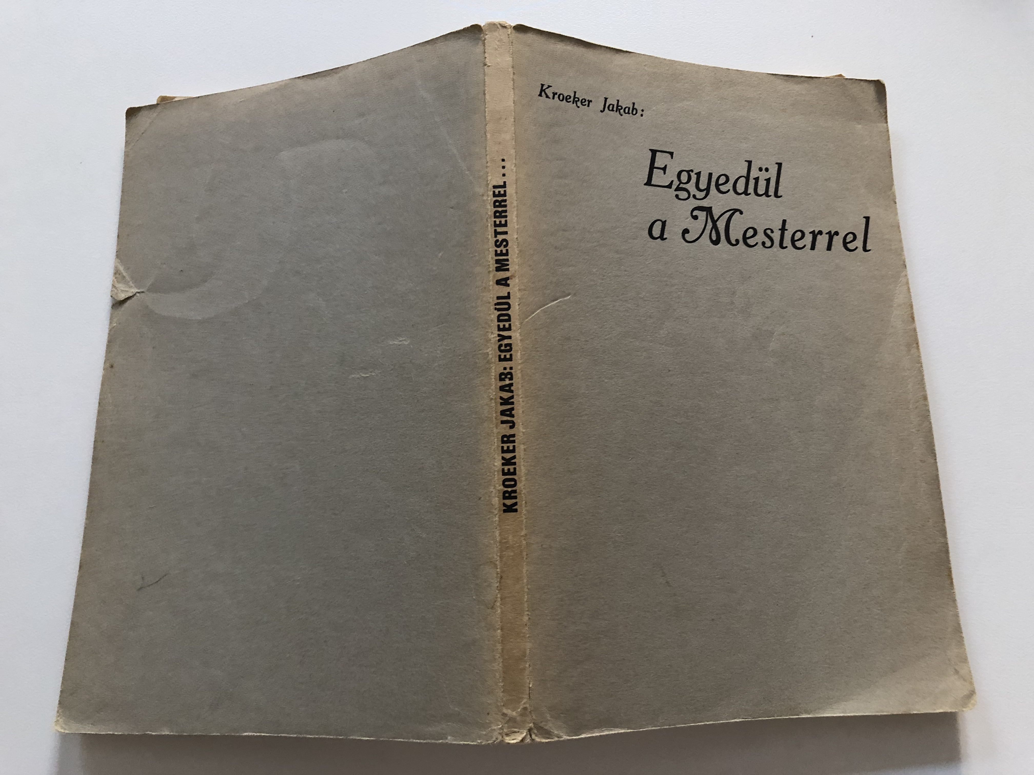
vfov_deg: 49.7
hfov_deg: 63.4
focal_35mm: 28
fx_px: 836
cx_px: 517
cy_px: 388
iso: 64
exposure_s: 1/15
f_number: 1.8
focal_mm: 3.99
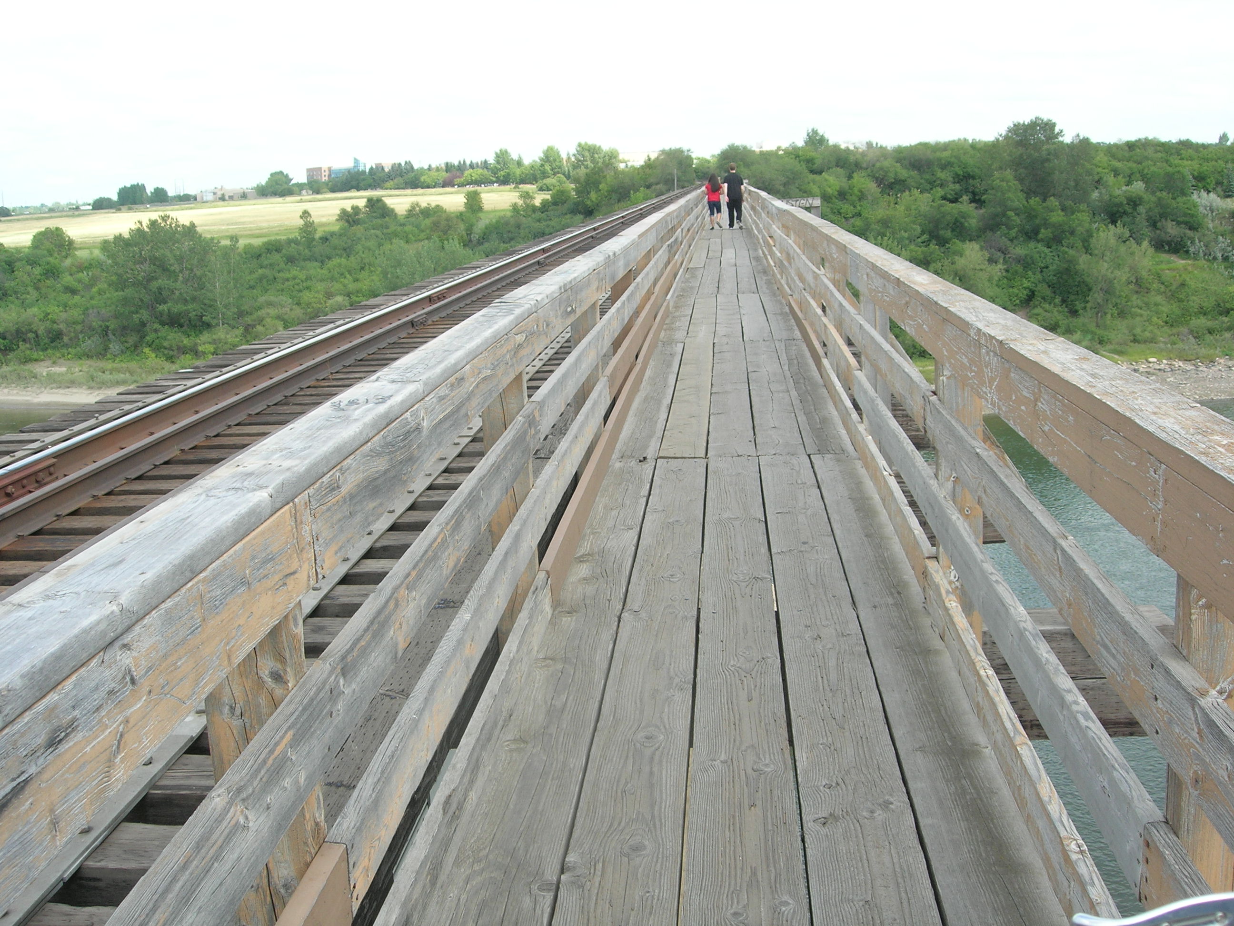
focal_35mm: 38
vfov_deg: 37.7
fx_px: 1355
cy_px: 463
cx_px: 617
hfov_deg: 49.0
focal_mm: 7.8
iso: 64
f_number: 4.8
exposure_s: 1/202
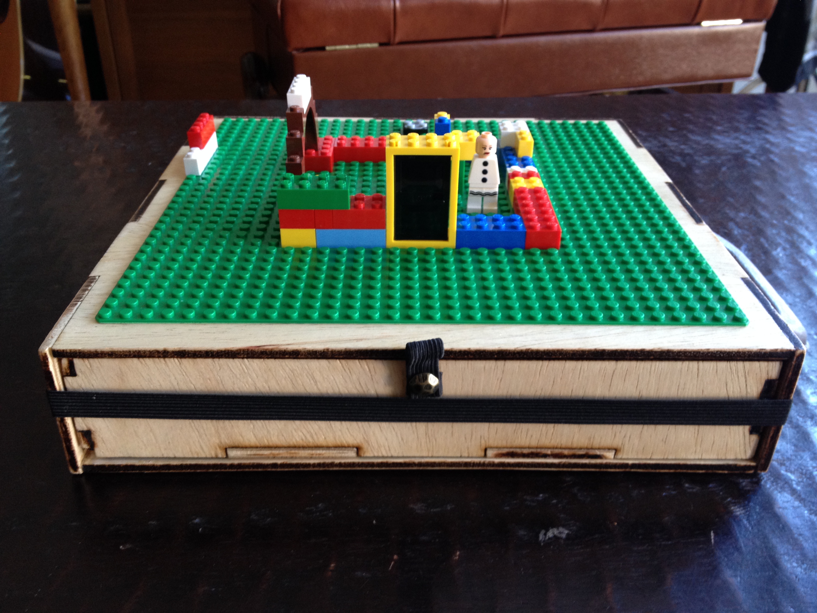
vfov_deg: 40.7
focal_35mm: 35
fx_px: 826
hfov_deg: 52.6
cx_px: 408
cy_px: 306
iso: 100
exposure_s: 1/20
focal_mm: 4.28
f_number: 2.4
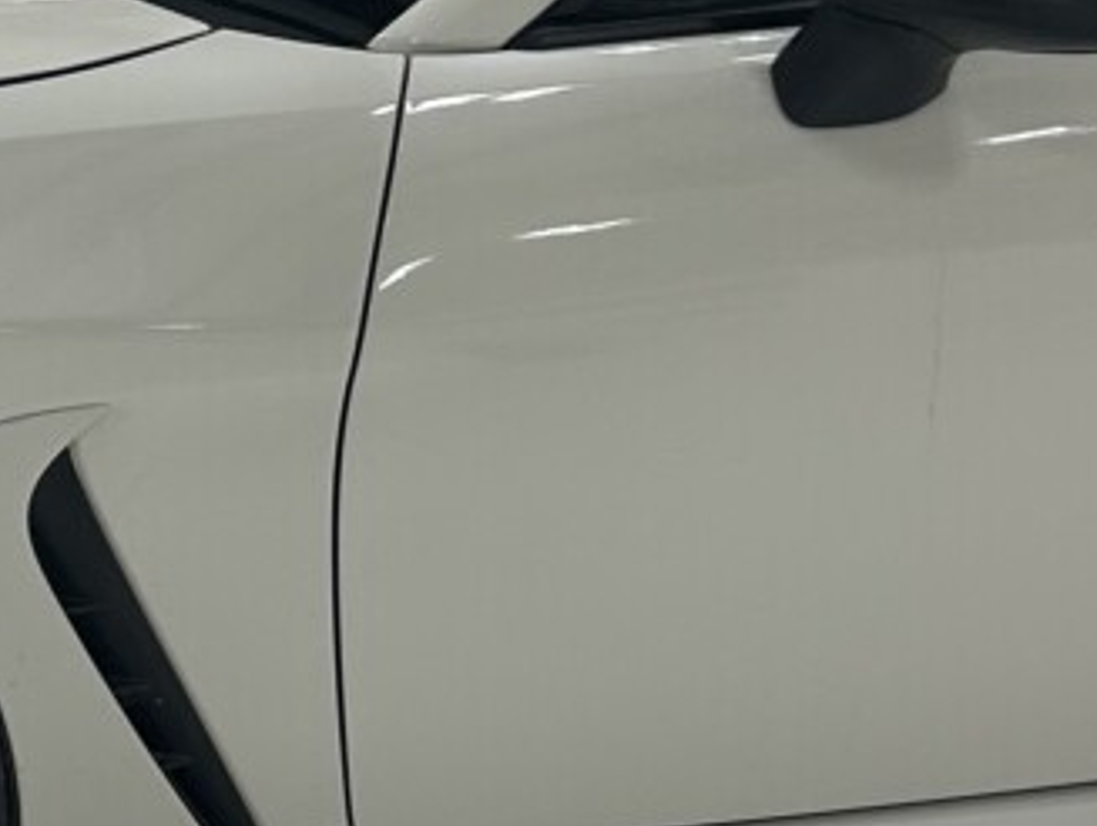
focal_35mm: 122
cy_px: 403
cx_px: -309
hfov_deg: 15.4
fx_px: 3871
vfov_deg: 12.2
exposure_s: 1/374
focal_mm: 5.7
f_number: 1.5
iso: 50
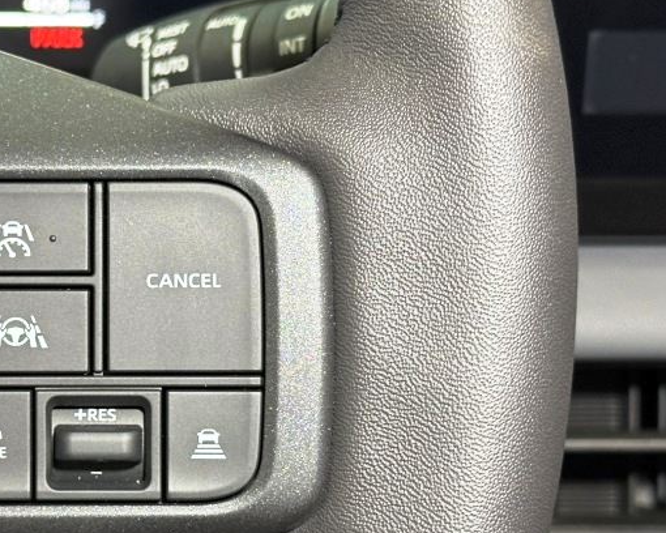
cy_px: 340
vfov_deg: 16.3
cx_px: 155
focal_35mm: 94
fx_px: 1853
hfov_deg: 20.2
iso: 400
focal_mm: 6.86
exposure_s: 1/40
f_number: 1.78
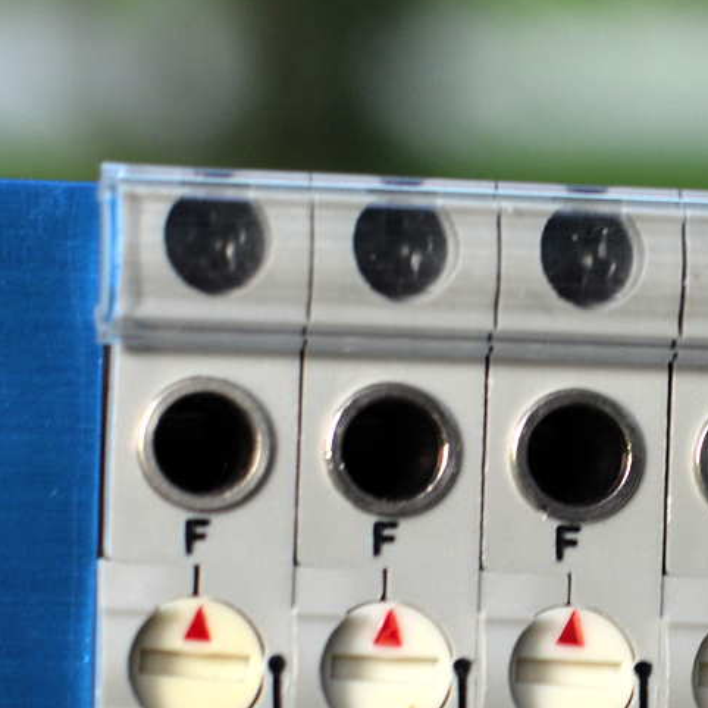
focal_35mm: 167
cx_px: 661
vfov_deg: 10.4
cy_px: 613
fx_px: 3855
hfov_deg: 10.4
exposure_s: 1/60
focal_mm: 35
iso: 400
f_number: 5
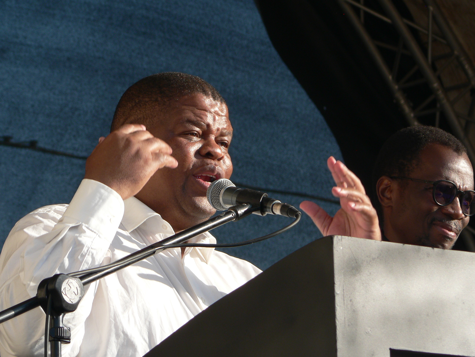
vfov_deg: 7.0
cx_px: 238
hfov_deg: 9.3
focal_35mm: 212
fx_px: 2909
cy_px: 178
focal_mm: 35.4
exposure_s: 1/250
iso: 80
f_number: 4
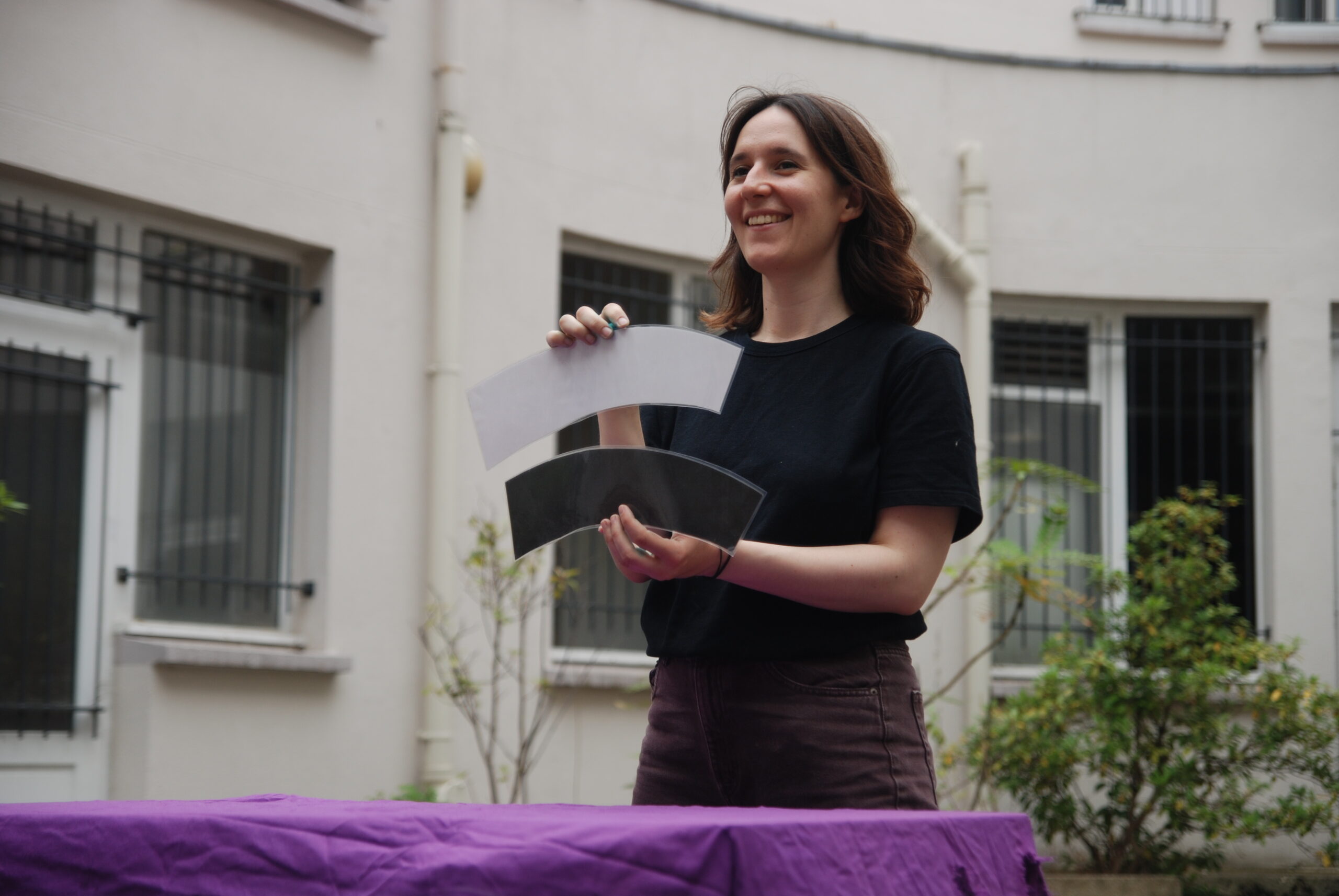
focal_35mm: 48
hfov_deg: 41.1
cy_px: 448
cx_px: 670
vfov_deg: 28.2
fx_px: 1788
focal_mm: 32
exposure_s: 1/400
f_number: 2.8
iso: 100
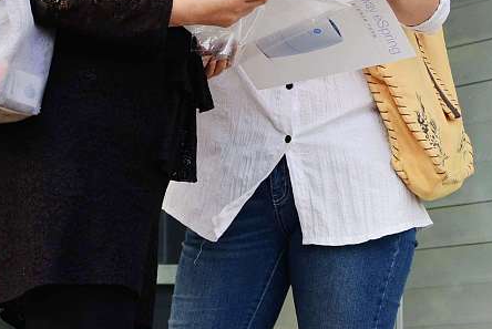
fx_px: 7387
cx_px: 212
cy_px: -52
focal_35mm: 540
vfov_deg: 2.6
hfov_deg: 3.8
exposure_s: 1/400
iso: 800
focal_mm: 200
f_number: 10
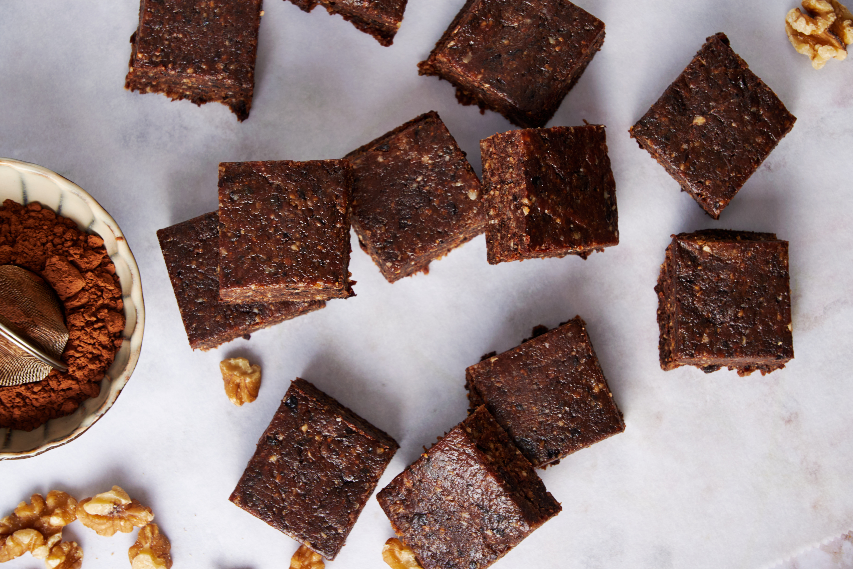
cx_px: 426
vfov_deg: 13.0
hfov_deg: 19.5
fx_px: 2488
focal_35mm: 105
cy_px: 284
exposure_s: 1/100
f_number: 8
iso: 100
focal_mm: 70
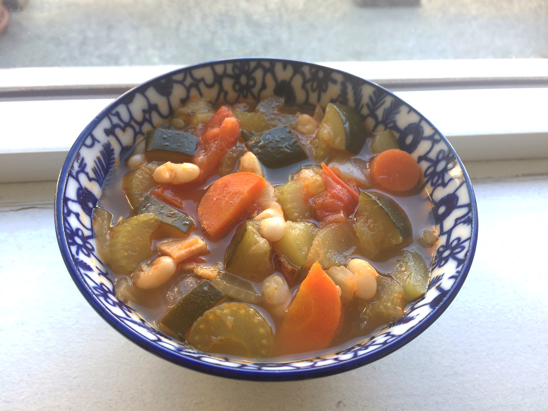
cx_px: 274
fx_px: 459
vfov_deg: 48.2
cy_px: 206
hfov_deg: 61.7
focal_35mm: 29
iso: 40
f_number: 2.2
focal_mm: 4.15
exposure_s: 1/30
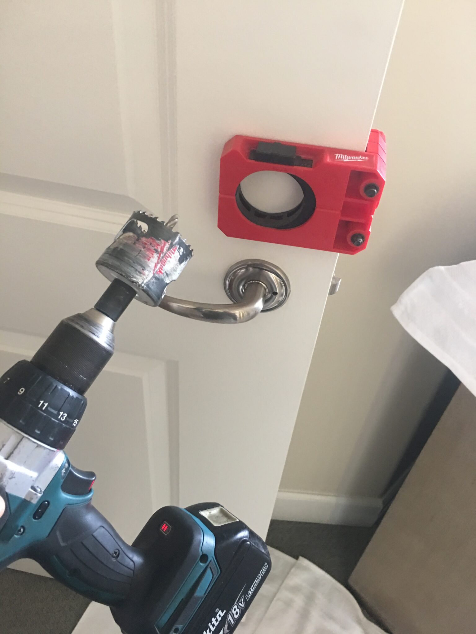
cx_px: 238
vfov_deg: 61.7
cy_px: 317
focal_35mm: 29
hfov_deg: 48.2
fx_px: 532
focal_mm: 4.15
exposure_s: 1/10
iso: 80
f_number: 2.2
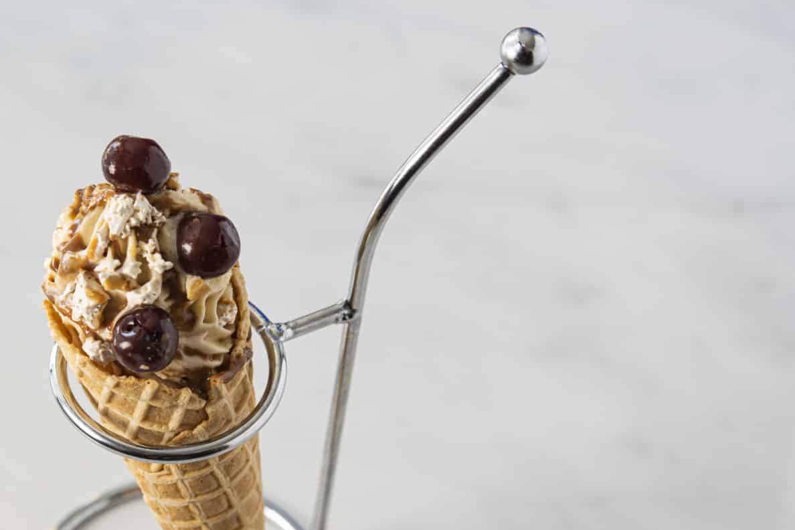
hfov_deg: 20.9
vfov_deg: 14.0
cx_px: 209
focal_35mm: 97
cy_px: 406
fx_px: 2142
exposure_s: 1/250
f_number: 5.6
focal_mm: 60
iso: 250
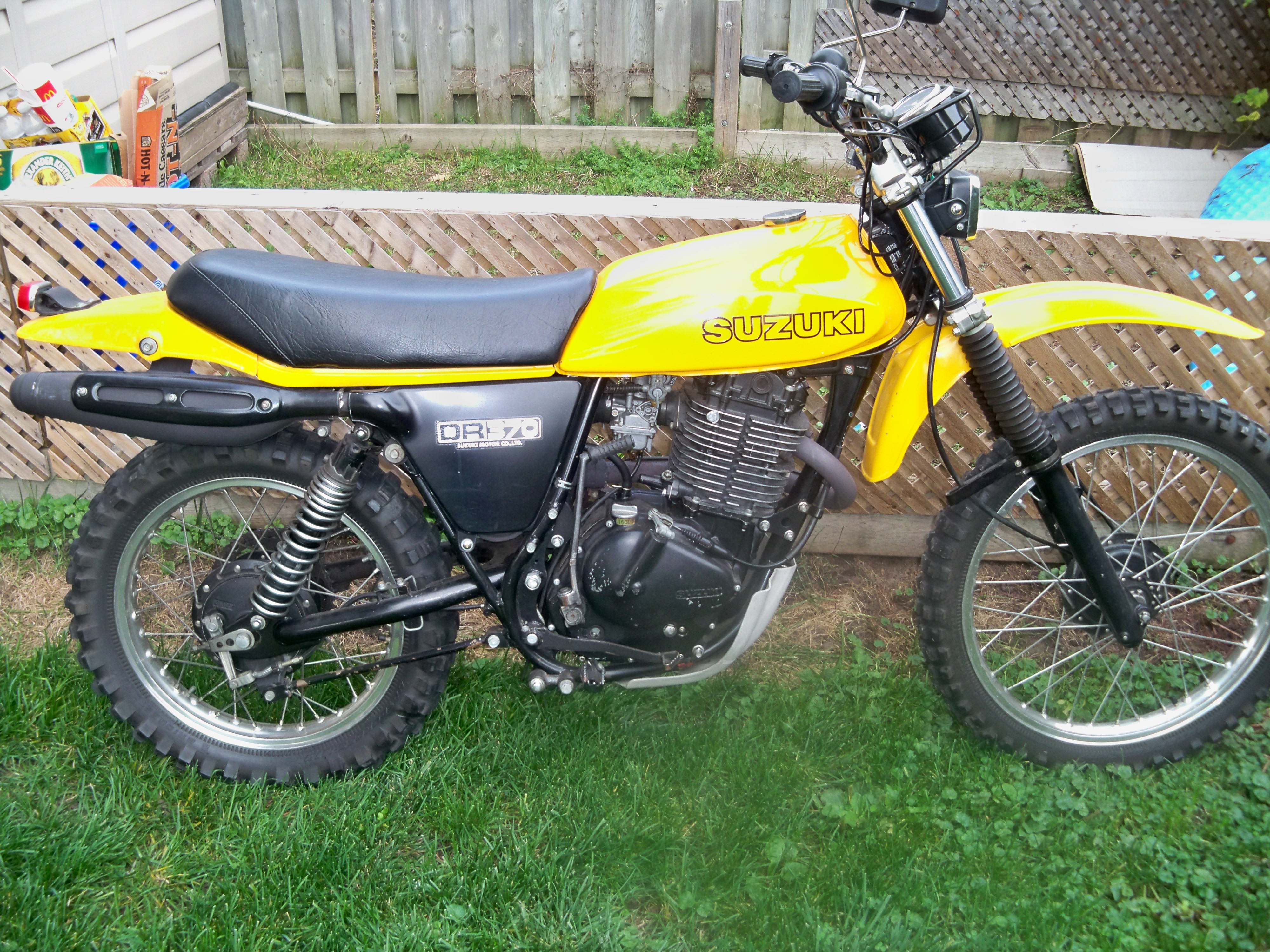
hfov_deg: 52.6
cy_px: 476
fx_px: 1284
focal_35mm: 35
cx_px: 635
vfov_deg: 40.7
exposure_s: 1/30
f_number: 3.5
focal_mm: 6.2
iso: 200
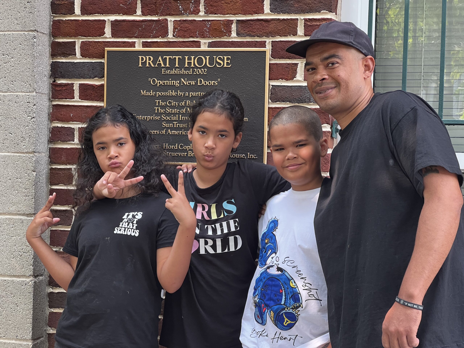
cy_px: 174
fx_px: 1032
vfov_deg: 19.1
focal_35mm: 77
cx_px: 232
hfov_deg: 25.3
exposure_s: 1/99
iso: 80
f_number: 2.8
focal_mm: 9
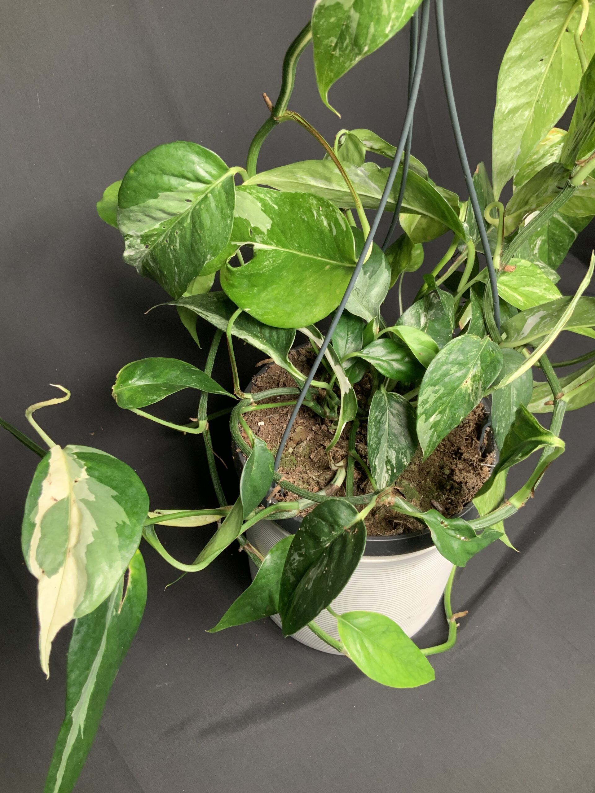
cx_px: 298
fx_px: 665
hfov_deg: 48.2
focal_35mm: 29
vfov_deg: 61.7
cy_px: 396
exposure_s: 1/50
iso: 100
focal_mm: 3
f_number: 1.8
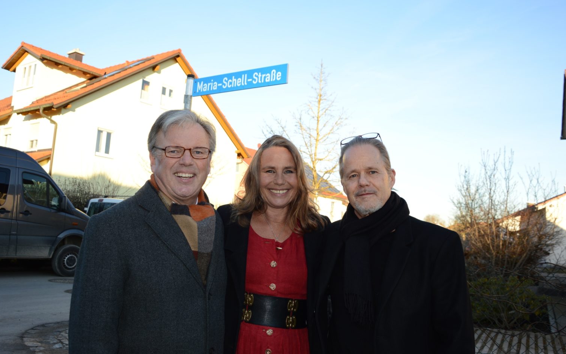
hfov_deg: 66.5
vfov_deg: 44.6
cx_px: 285
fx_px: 432
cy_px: 174
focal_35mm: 28
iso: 100
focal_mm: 18
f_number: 4
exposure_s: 1/160
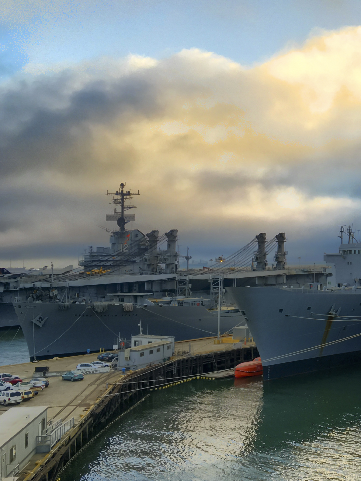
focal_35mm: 51
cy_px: 186
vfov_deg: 37.3
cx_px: 402
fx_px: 709
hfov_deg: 26.2
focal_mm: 4.15
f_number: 2.2
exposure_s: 1/230
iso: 32
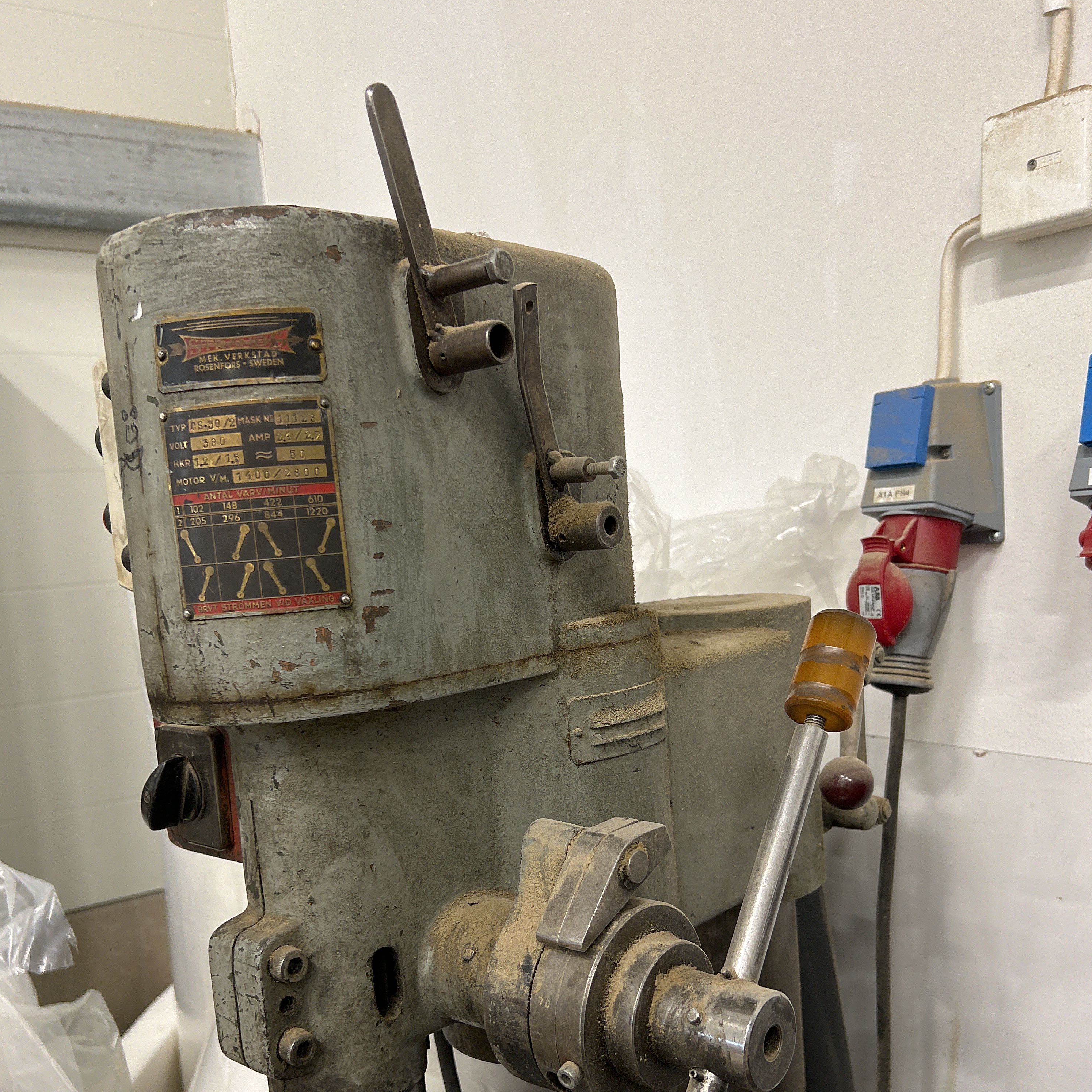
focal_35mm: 31
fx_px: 1106
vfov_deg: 52.0
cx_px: 543
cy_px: 680
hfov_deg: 52.5
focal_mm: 5.7
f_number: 1.5
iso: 160
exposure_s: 1/50
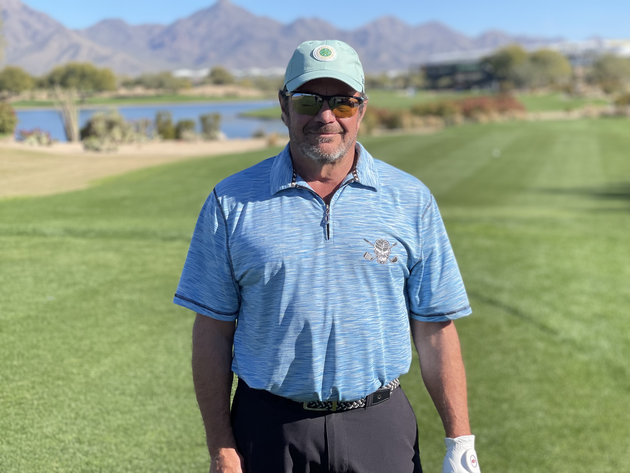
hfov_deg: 30.3
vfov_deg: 22.9
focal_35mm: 64
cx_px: 315
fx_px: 1165
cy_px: 236
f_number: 2.2
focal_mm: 7.5
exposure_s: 1/1085
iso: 32
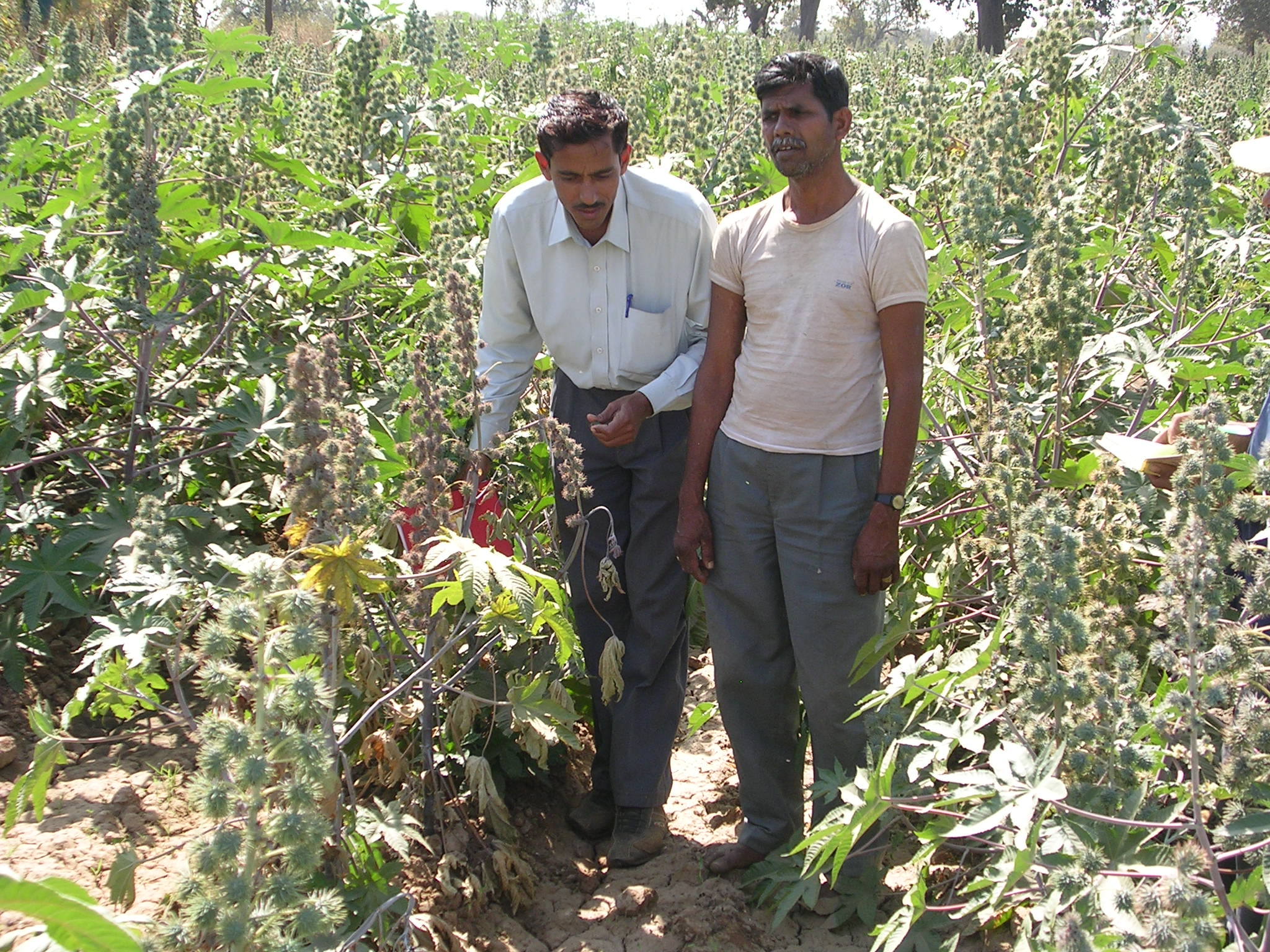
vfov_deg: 23.3
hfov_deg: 30.7
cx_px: 635
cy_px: 476
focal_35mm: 63
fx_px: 2311
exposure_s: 1/217
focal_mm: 9.6
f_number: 3.5
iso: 50
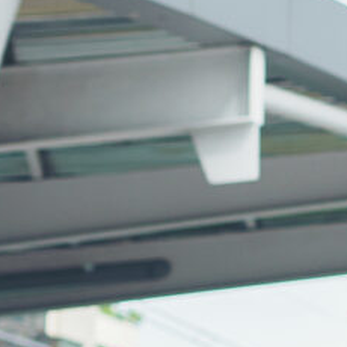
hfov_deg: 3.4
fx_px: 5364
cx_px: 1794
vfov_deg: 3.7
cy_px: 61
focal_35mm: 473
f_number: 3.5
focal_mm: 50
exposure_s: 1/400
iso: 100
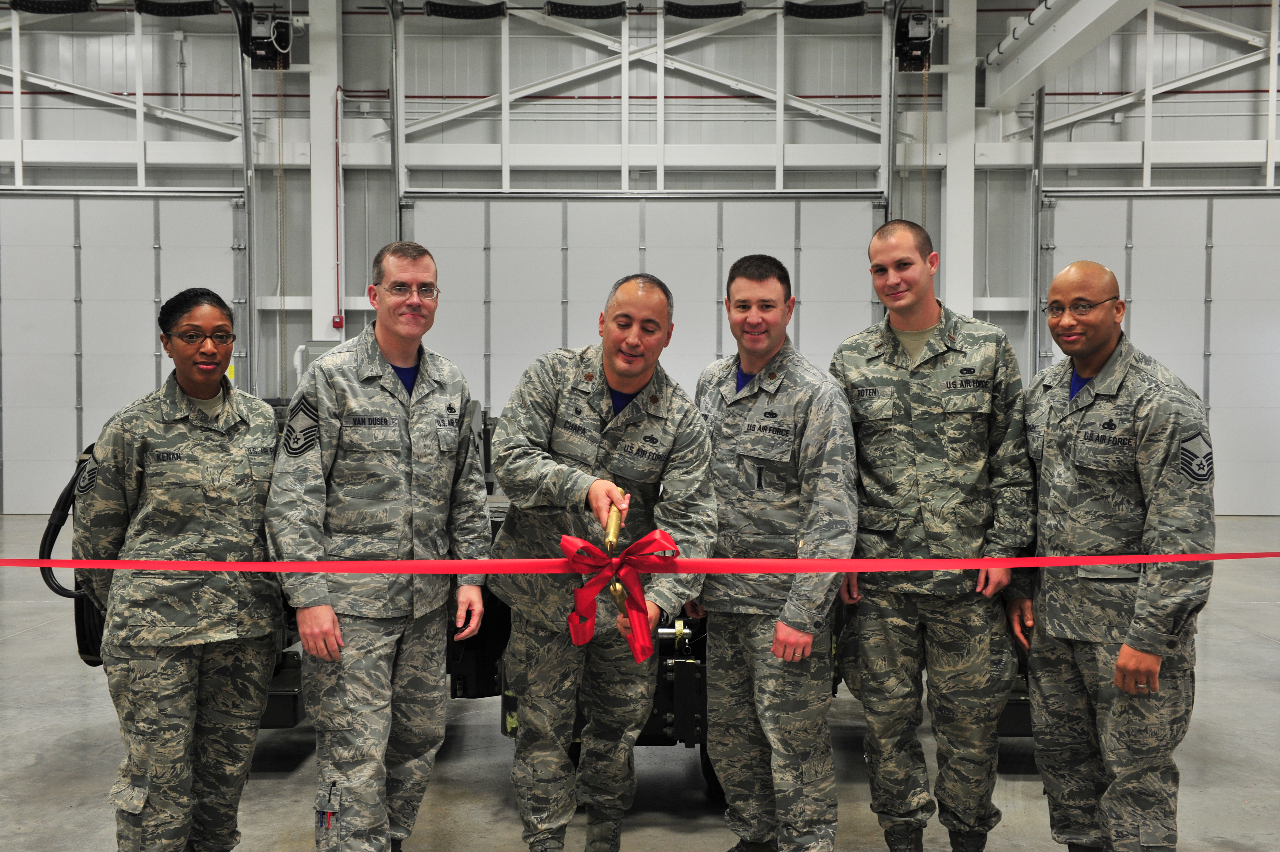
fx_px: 1350
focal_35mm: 38
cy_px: 426
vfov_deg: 35.0
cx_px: 640
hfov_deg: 50.7
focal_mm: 38
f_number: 8
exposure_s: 1/60
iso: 1000
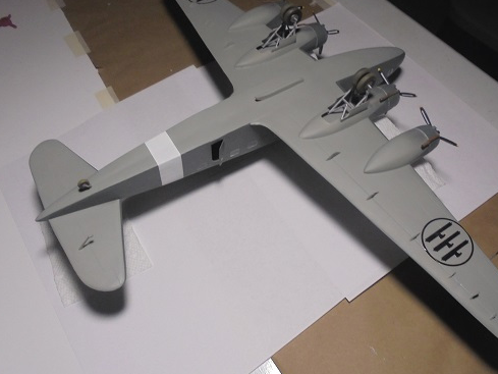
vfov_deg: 46.8
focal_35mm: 30
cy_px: 173
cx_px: 275
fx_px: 432
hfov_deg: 59.8
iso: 200
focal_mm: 4.6
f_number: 3.5
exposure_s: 1/30
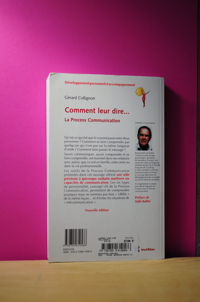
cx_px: 100
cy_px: 151
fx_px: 439
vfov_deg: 37.9
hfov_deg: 25.7
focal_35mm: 52
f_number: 1.8
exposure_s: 1/200
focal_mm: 35
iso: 640
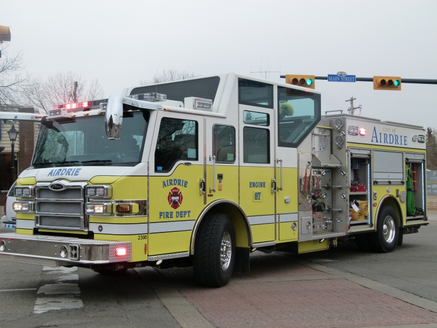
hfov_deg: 37.5
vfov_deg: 28.6
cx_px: 218
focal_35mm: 51
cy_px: 164
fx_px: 644
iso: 160
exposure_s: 1/200
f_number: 4
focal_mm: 9.2
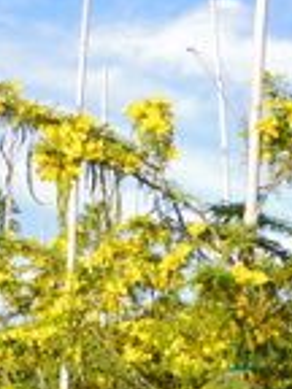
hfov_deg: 14.2
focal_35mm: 103
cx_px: 257
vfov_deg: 18.4
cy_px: 417
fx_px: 1158
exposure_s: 1/100
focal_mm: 21.25
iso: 200
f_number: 11
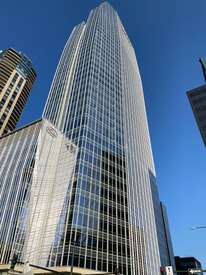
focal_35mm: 26
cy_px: 138
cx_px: 103
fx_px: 206
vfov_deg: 67.3
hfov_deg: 53.1
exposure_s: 1/2967
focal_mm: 4.25
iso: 32
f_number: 1.8
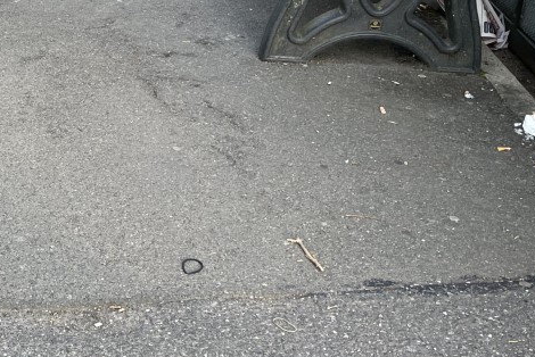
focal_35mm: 69
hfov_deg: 26.6
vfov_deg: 19.6
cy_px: 84
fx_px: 1026
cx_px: -69
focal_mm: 4.2
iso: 32
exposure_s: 1/267
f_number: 1.6
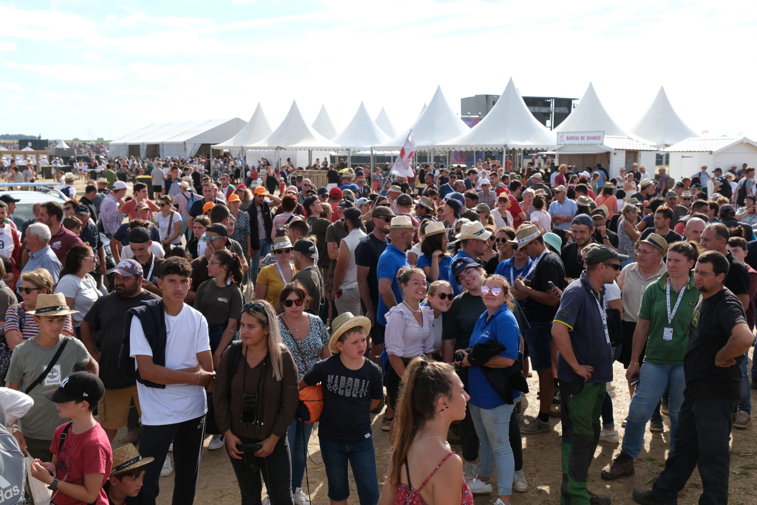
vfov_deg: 34.2
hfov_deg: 49.6
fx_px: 820
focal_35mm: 39
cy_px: 252
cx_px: 378
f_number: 5.6
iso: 160
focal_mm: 26.2
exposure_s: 1/320
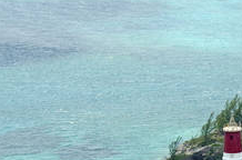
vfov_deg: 6.2
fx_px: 1461
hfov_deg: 9.4
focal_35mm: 218
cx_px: 231
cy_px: 160
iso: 400
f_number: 6.7
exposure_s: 1/1000
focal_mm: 70
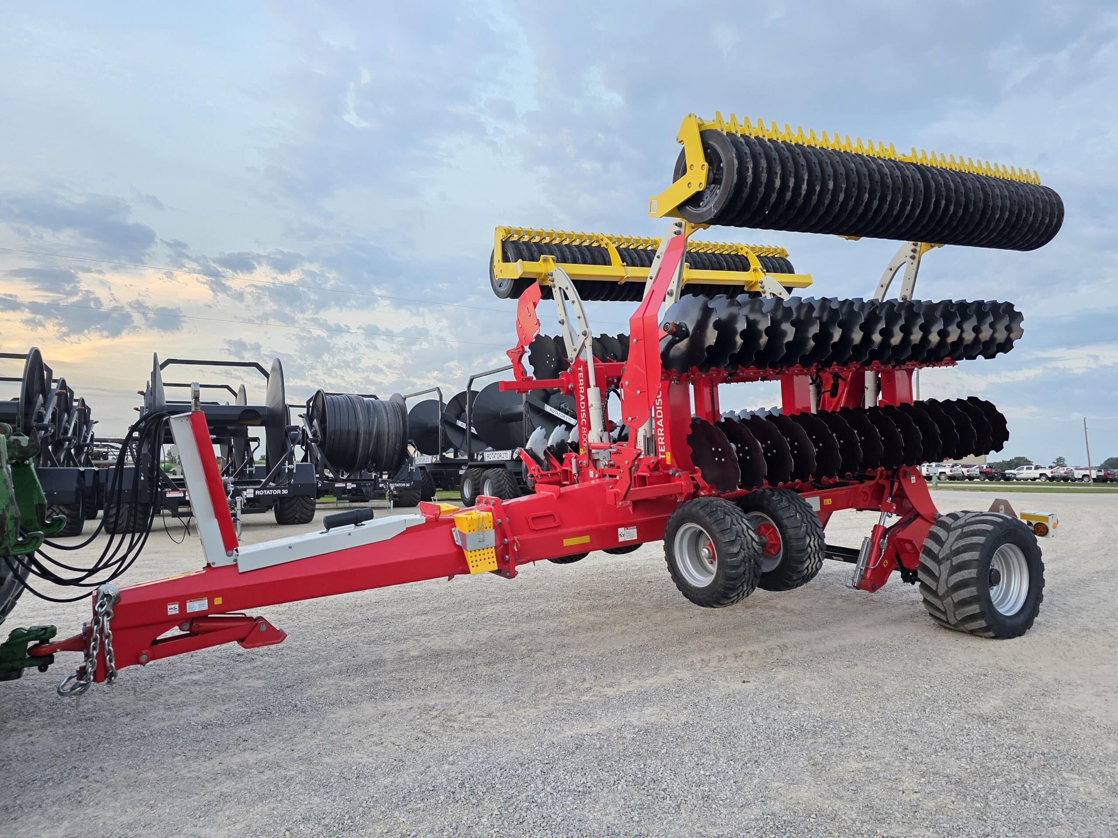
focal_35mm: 23
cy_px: 419
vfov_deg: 58.9
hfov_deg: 73.9
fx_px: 743
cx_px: 559
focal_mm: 6.3
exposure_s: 1/120
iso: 160
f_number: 1.7
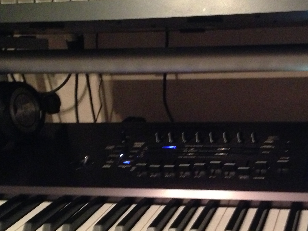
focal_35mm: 64
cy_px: 153
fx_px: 569
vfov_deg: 22.8
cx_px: 228
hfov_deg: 29.8
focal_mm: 4.13
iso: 800
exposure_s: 1/15
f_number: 2.4
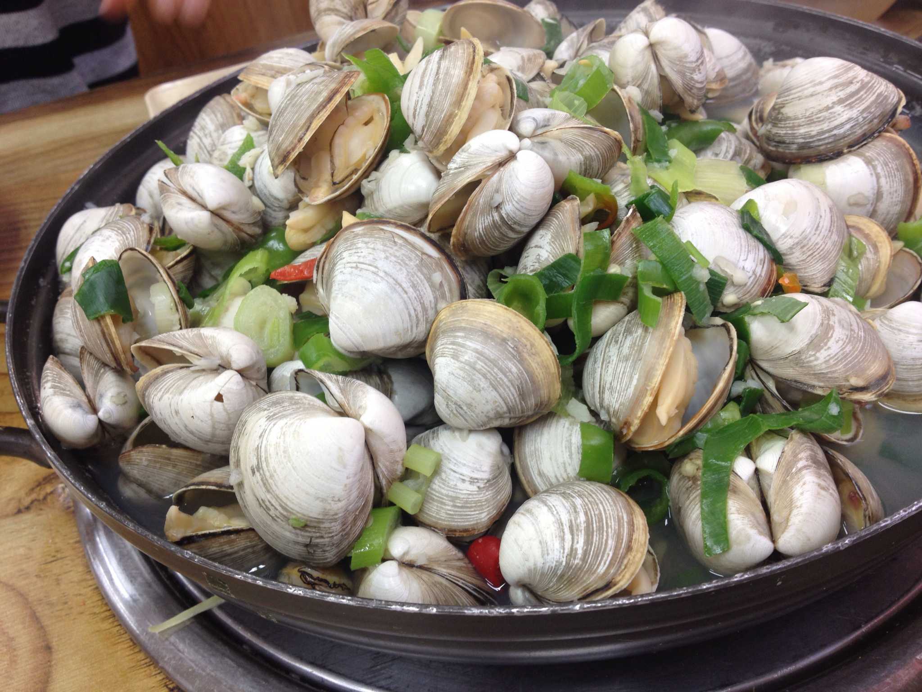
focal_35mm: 35
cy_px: 346
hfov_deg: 52.6
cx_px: 461
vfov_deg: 40.7
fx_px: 932
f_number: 2.4
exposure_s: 1/24
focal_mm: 4.28
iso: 50
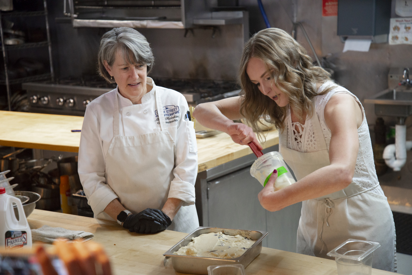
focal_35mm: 80
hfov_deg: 25.4
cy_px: 138
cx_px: 206
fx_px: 916
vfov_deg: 17.1
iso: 2000
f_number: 4.5
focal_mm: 80
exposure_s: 1/125
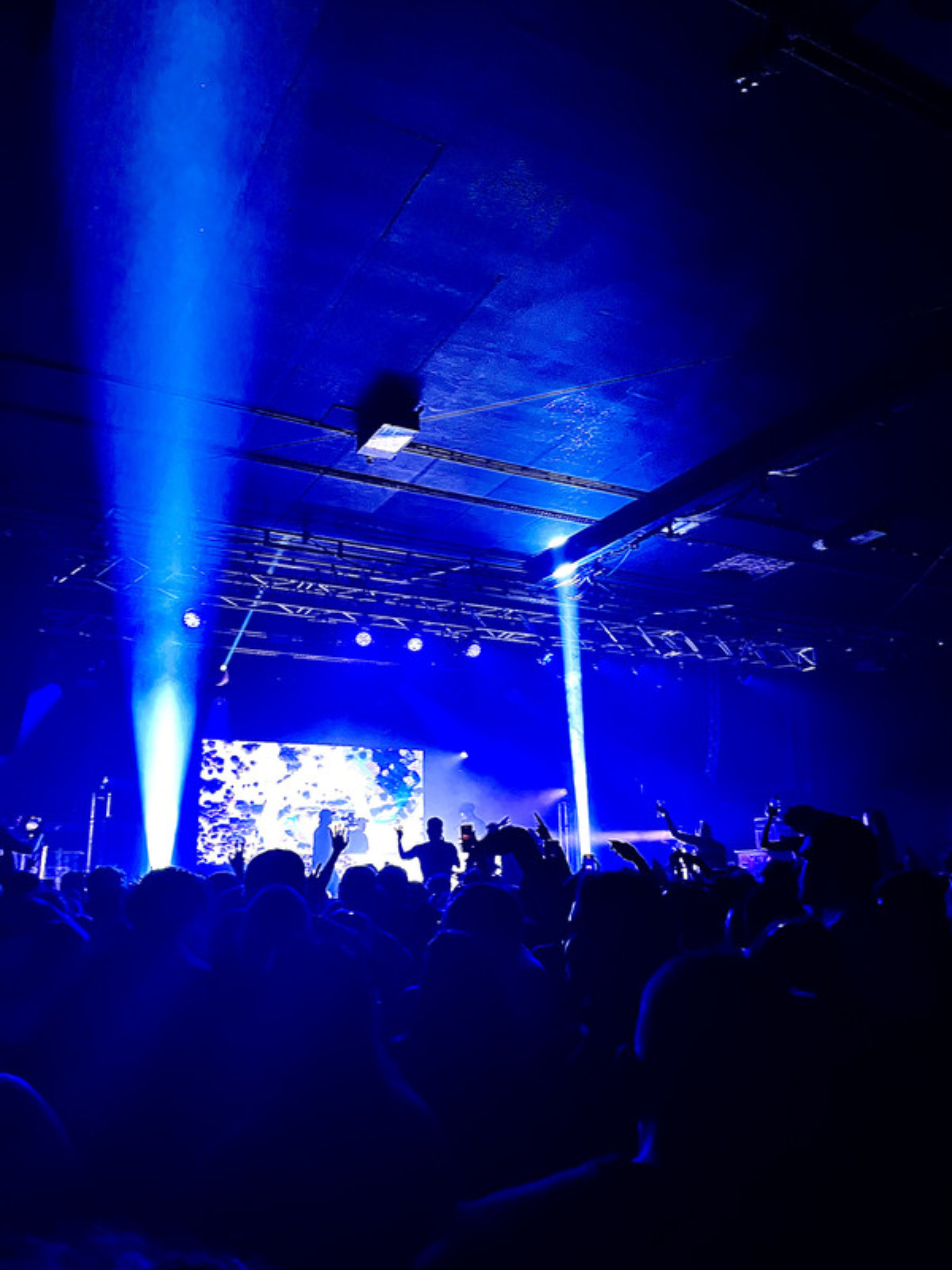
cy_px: 635
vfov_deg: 67.3
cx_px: 476
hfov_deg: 53.1
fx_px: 953
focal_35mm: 26
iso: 500
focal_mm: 5.1
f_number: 1.6
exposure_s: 1/40
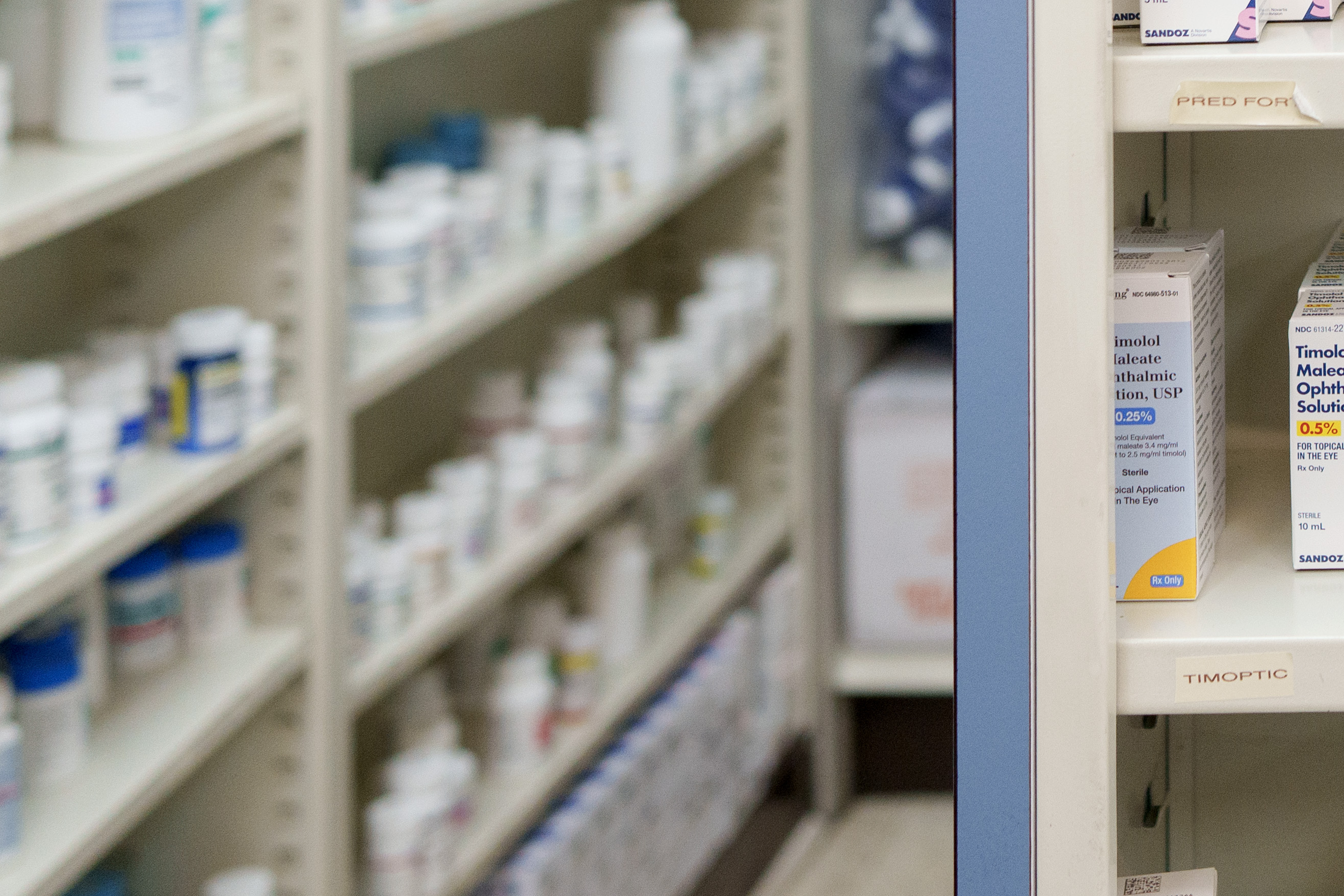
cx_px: 1720
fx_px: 2874
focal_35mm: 77
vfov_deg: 16.1
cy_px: -479
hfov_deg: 23.4
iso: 800
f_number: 2.8
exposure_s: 1/400
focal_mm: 24
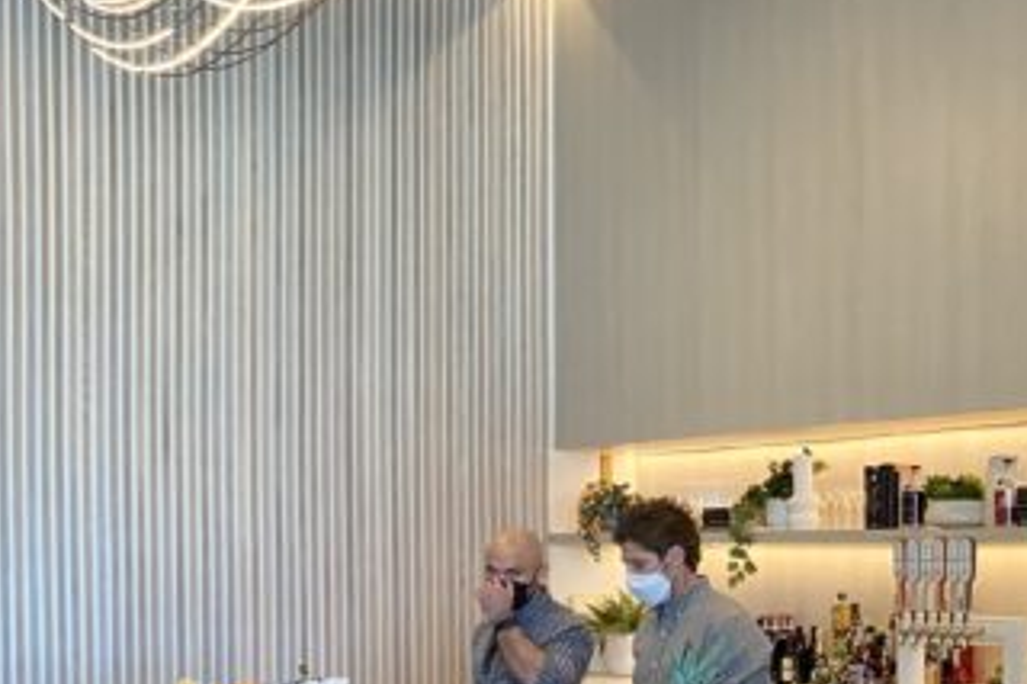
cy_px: 645
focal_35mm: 65
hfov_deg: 28.9
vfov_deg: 20.4
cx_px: 1043
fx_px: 1853
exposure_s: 1/74
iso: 125
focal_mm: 4.25
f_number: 1.8
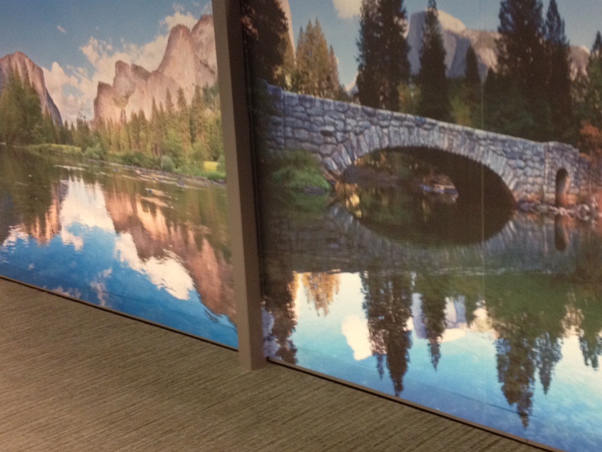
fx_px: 1026
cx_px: 356
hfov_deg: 32.6
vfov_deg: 24.8
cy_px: 207
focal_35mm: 59
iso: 160
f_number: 2.4
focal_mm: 4.28
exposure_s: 1/20
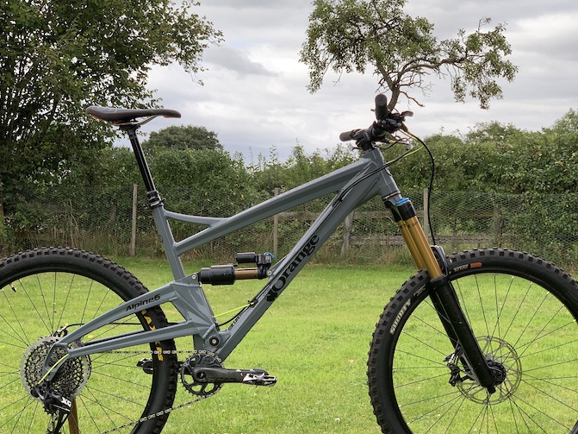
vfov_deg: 23.6
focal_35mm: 62
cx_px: 277
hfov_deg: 31.2
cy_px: 244
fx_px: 1035
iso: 16
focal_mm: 6
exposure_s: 1/168
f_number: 2.4
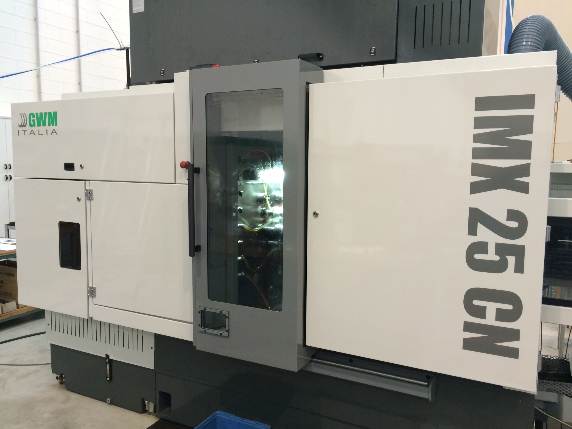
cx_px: 286
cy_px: 214
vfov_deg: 48.2
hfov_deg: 61.7
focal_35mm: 29
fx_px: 479
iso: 125
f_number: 2.2
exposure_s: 1/33
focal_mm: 4.15
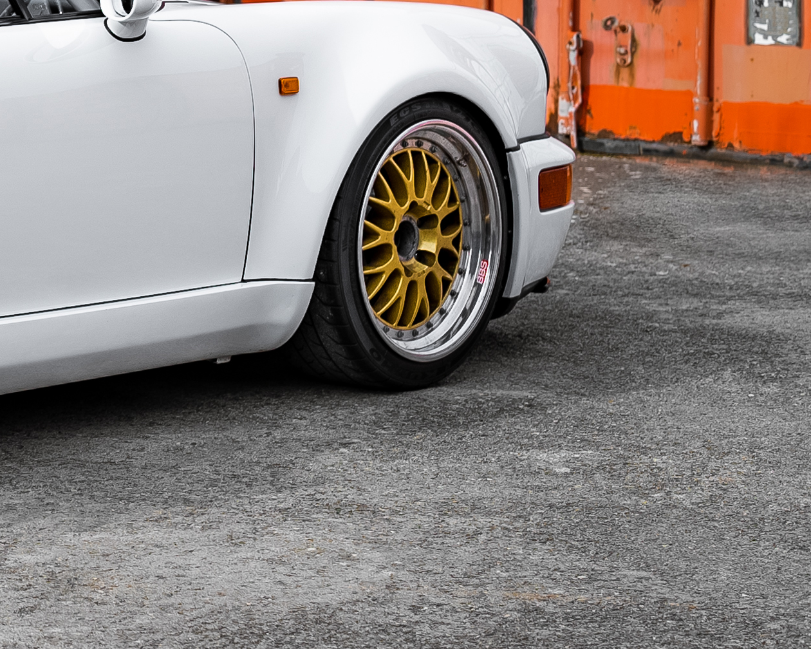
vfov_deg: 9.8
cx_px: -465
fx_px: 3768
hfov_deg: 11.7
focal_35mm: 157
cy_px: 71
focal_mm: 50
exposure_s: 1/1000
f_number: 3.5
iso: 125
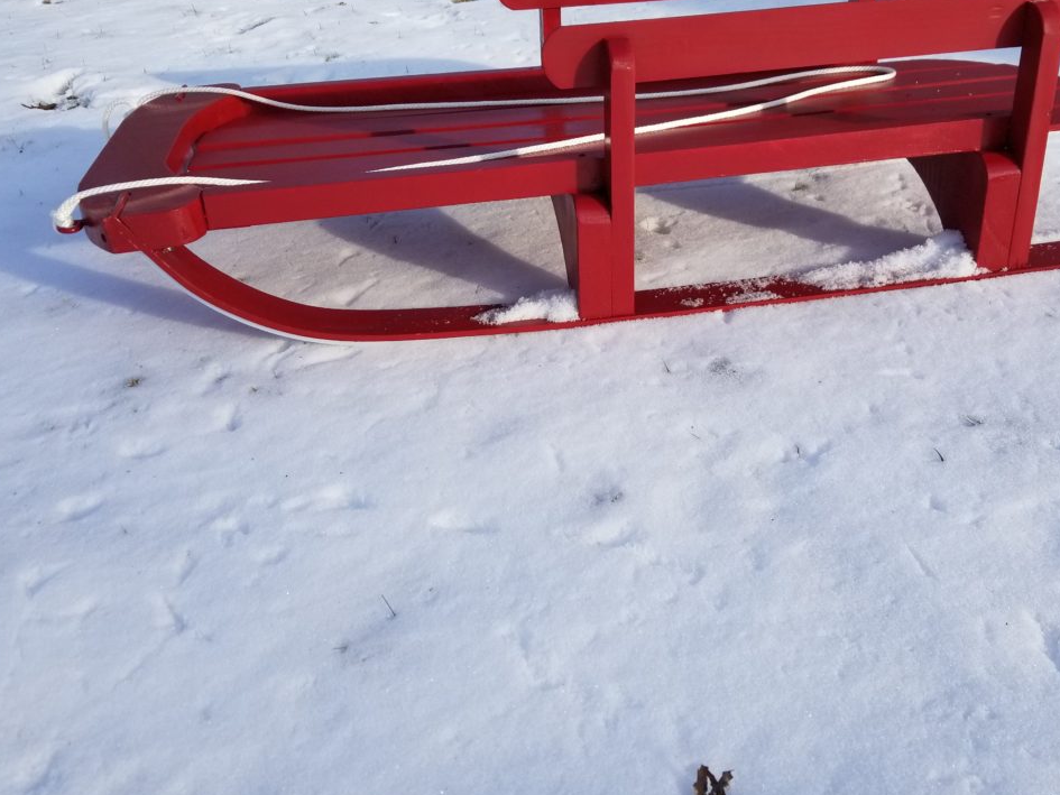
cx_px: 591
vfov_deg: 42.8
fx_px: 1011
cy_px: 327
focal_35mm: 33
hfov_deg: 55.2
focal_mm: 4.25
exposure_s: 1/1660
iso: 50
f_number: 1.7
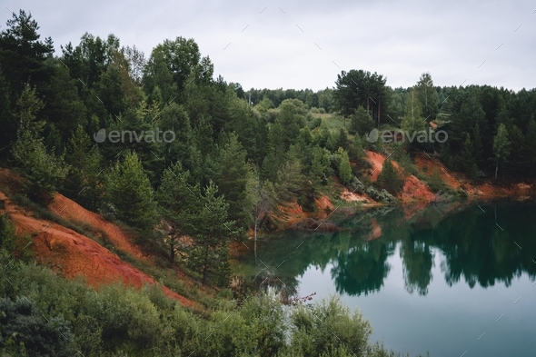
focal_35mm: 50
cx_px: 268
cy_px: 178
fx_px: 744
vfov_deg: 27.0
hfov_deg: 39.6
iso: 160
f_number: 1.8
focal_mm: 50
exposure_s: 1/320
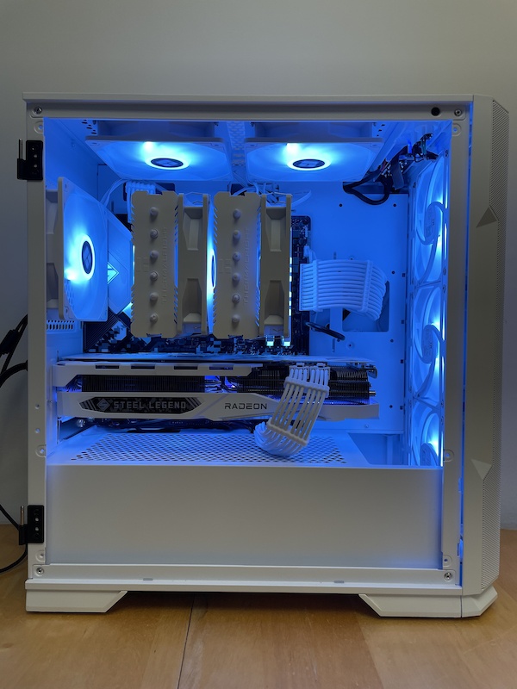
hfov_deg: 53.1
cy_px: 344
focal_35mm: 26
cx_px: 258
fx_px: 518
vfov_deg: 67.3
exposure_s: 1/120
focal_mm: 4.2
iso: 80
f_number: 1.6
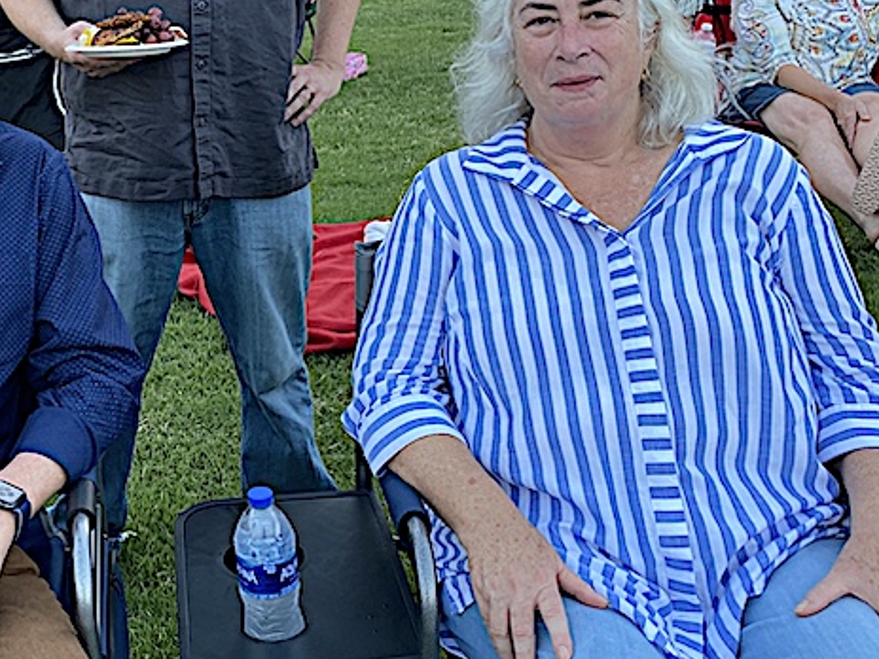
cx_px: 176
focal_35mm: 56
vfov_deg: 25.9
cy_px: 195
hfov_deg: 33.4
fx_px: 1422
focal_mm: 4.25
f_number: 1.8
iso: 100
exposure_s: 1/121
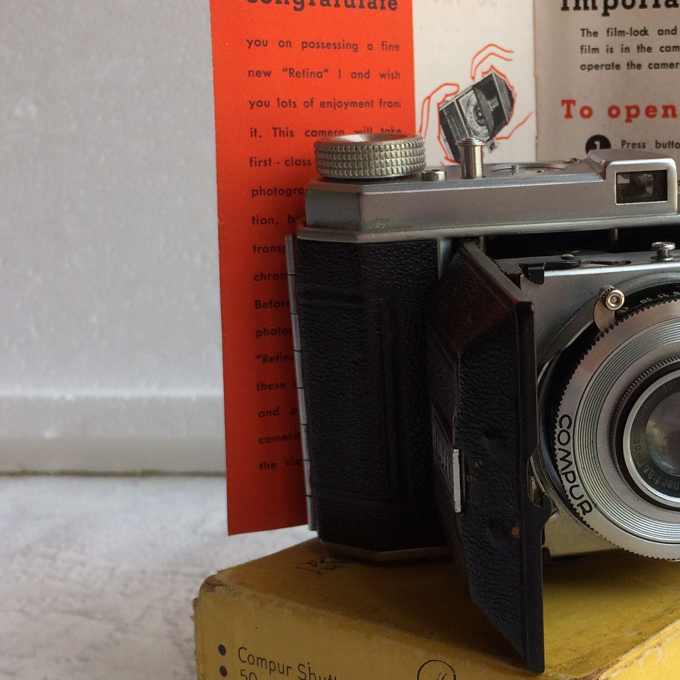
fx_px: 1245
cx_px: 556
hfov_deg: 29.8
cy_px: 390
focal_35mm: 56
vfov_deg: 30.5
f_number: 2.2
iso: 32
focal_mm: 4.15
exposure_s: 1/578
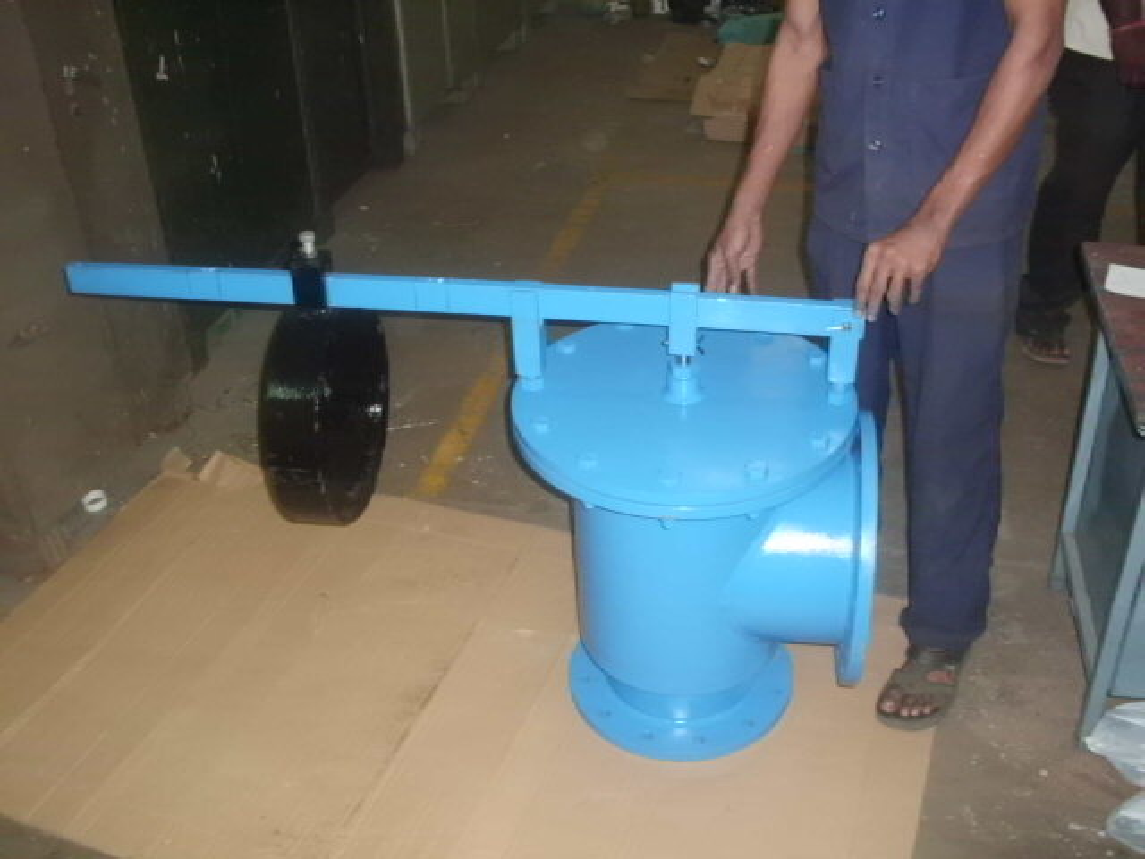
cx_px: 572
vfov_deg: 39.7
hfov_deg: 51.4
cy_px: 430
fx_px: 1191
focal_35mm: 36
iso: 400
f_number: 2.9
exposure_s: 1/60
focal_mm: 6.3
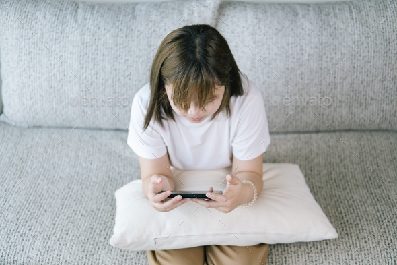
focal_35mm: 45
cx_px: 198
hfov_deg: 43.6
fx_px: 496
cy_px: 132
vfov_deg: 29.8
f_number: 1.4
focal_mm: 30
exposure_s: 1/320
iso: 160
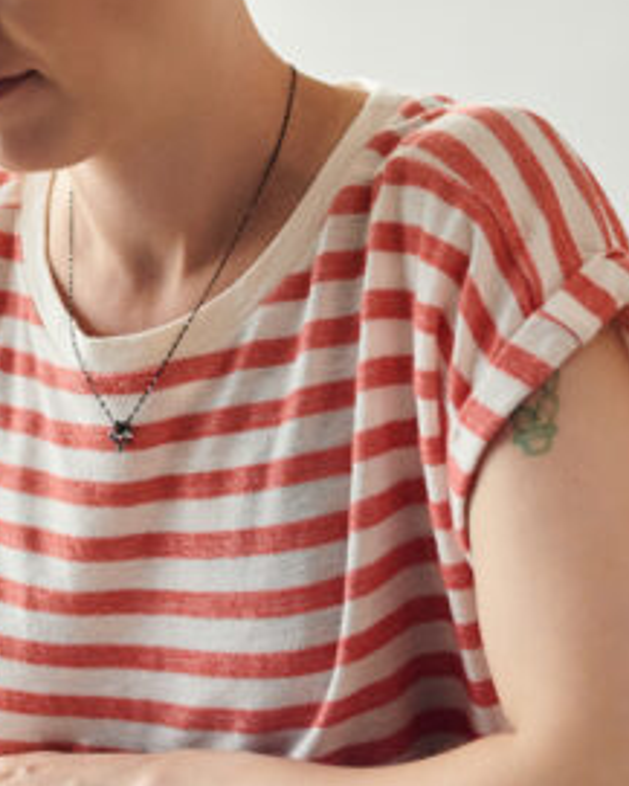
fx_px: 2884
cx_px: -136
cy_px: 318
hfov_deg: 12.2
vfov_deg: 15.5
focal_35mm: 124
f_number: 2.8
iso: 320
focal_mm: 35
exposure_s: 1/250
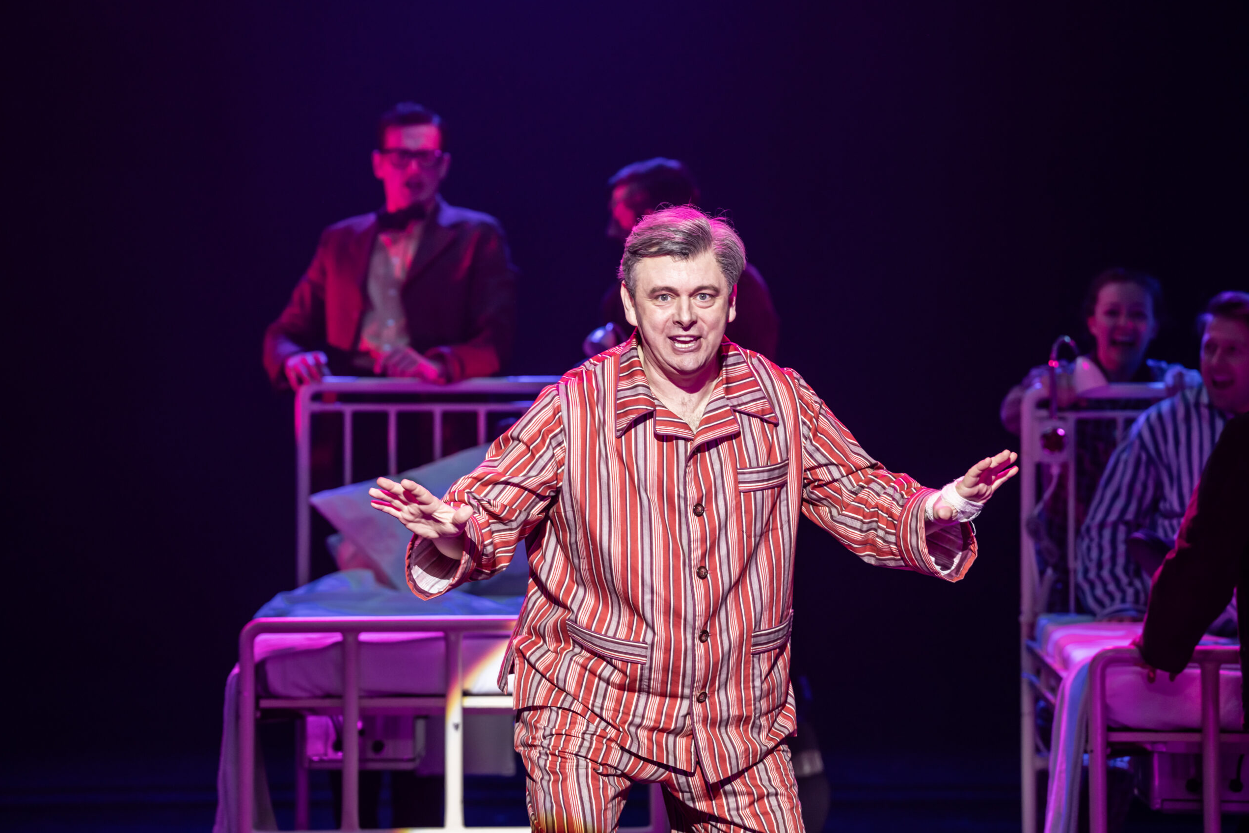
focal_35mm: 156
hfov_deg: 13.2
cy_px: 418
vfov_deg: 8.8
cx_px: 623
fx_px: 5412
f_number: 4
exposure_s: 1/250
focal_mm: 155
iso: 800
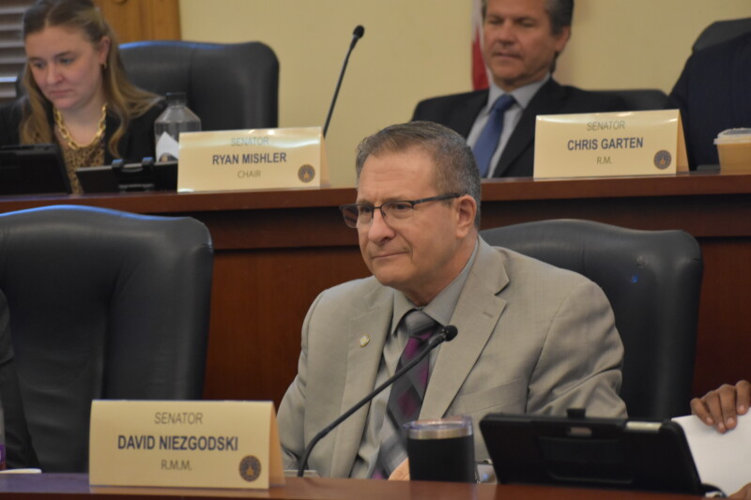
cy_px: 250
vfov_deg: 9.0
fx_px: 3191
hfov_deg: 13.4
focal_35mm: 153
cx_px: 376
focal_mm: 102
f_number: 4.8
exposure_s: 1/125
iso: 2200
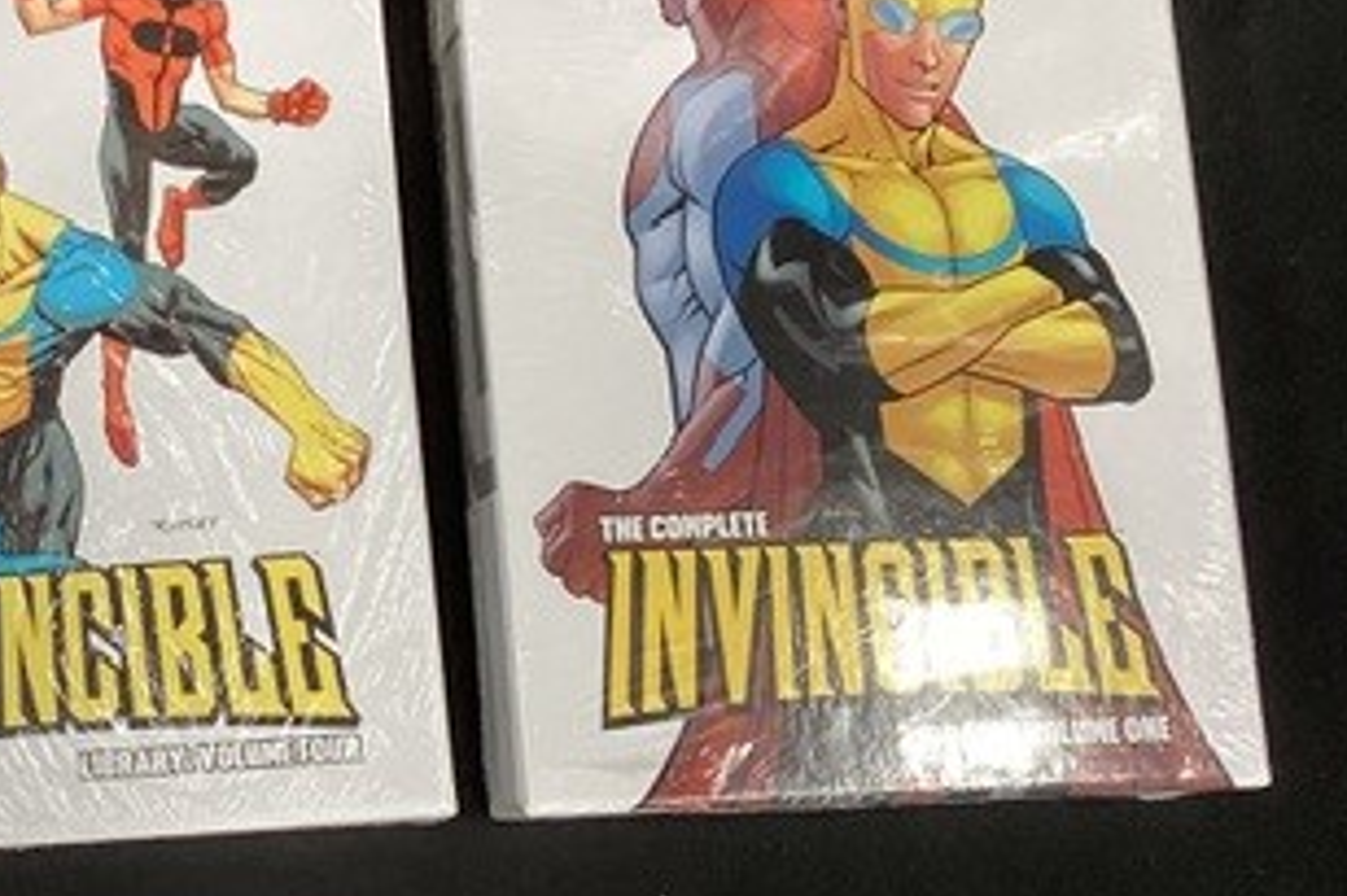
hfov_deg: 28.3
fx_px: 2505
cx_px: 9
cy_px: 411
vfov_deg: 20.3
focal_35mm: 67
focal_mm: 3.3
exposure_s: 1/60
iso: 64
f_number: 2.4
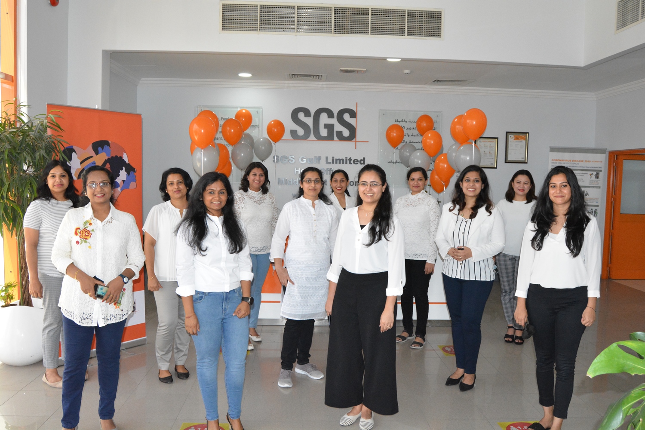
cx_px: 322
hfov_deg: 64.6
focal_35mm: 28
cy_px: 215
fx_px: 511
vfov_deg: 45.7
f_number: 8
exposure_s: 1/200
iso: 3200
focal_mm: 19
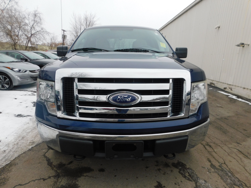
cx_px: 126
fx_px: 167
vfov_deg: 58.9
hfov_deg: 73.9
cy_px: 94
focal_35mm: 23
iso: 125
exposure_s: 1/800
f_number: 3
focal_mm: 4
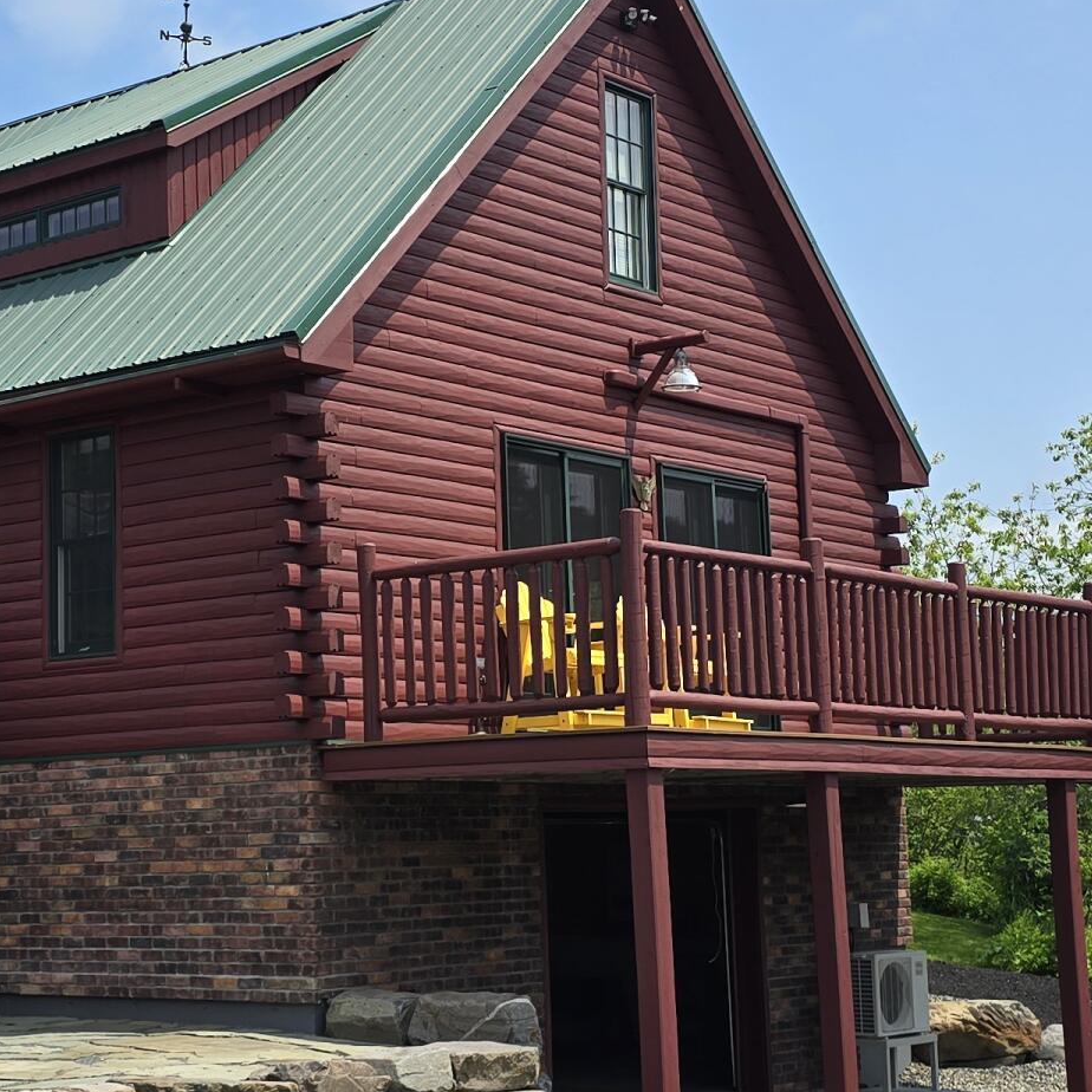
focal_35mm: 66
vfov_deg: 26.1
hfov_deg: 25.9
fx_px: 2356
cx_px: 350
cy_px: 532
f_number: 1.7
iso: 12
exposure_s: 1/968
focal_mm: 6.3
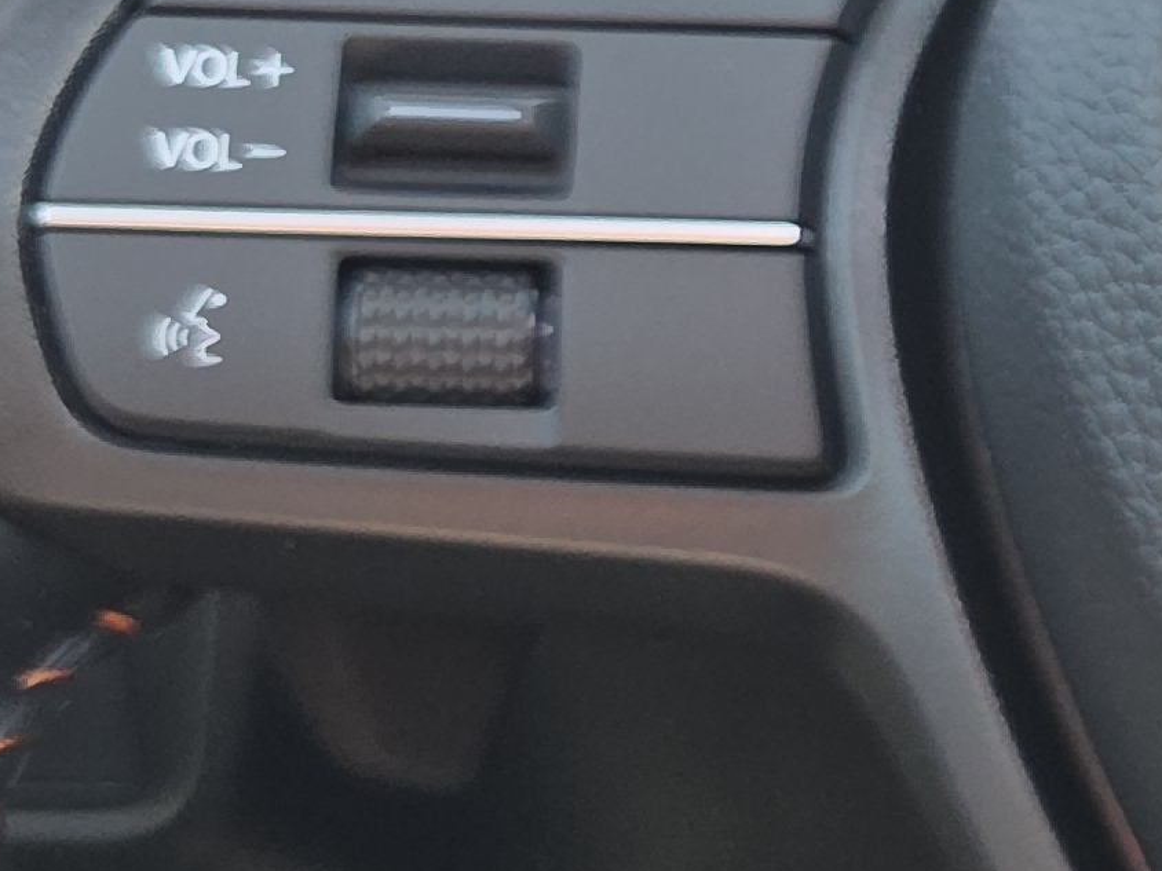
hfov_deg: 15.8
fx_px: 3659
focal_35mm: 109
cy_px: 332
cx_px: 1983
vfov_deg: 13.6
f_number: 1.7
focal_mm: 6.3
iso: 64
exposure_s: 1/180
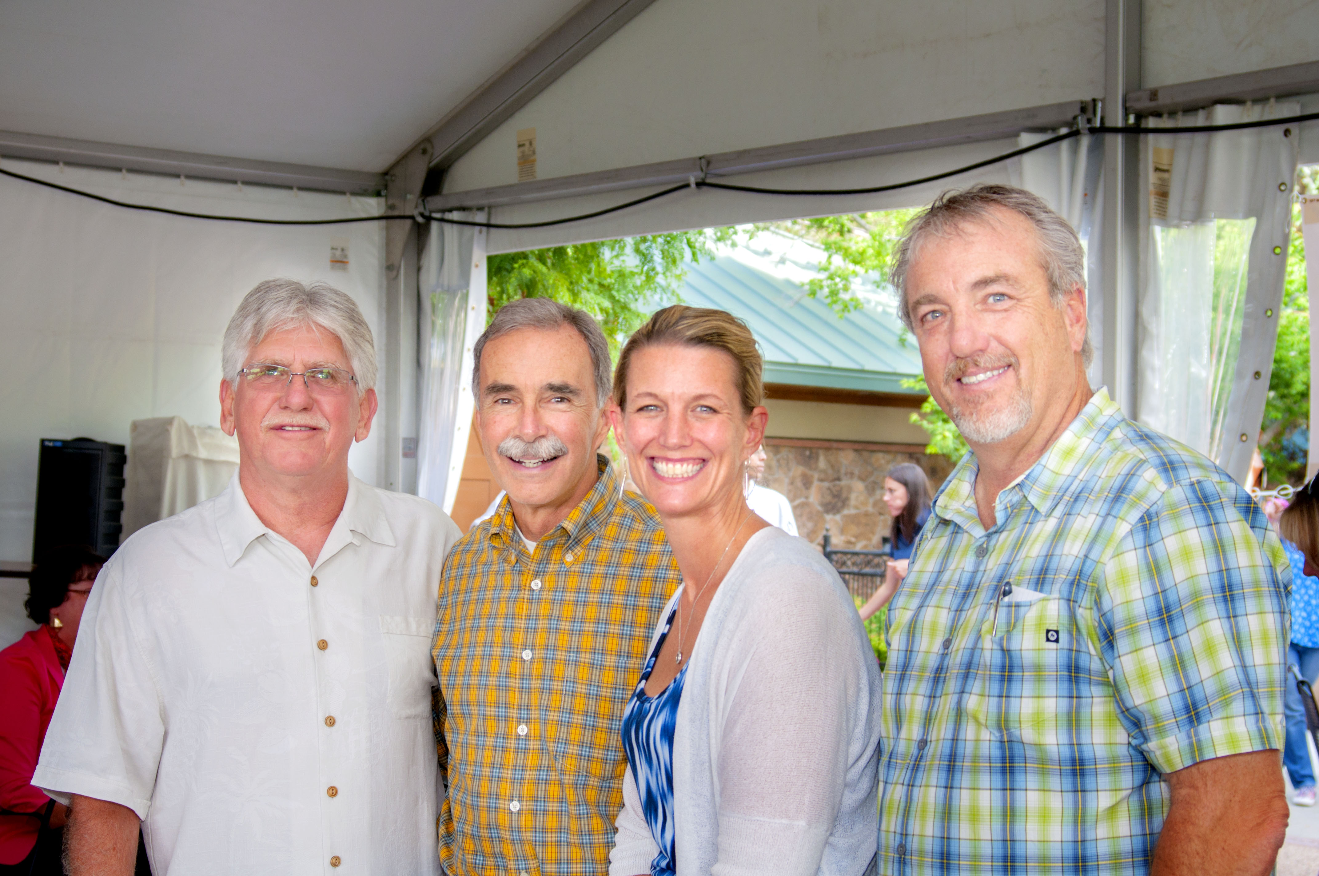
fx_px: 2086
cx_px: 660
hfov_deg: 35.1
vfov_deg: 23.7
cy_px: 438
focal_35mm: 57
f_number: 5.6
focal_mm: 38
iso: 200
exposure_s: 1/80
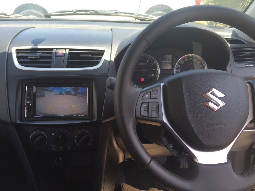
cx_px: 128
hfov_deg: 61.7
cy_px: 96
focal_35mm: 29
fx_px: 214
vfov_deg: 48.2
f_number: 2.2
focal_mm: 4.15
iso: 32
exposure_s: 1/252
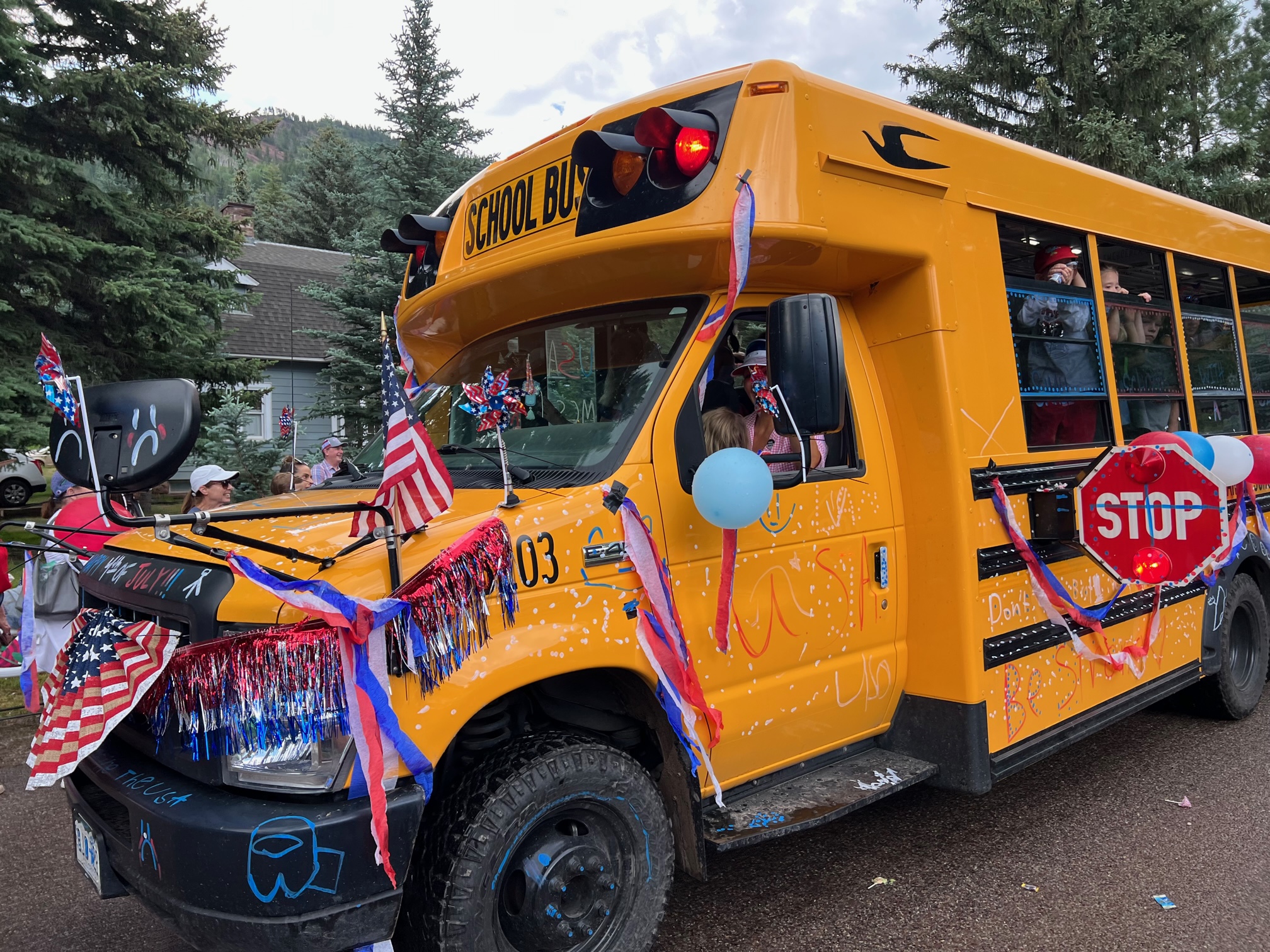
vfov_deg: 53.1
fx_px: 954
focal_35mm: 26
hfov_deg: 67.3
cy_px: 476
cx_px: 635
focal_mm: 5.7
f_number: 1.5
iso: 50
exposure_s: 1/410
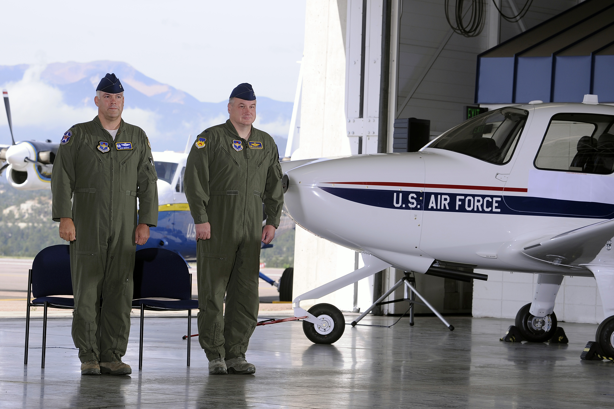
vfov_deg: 12.2
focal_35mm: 112
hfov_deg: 18.3
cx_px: 307
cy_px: 204
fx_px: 1909
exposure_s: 1/250
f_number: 10
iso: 200
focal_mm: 112
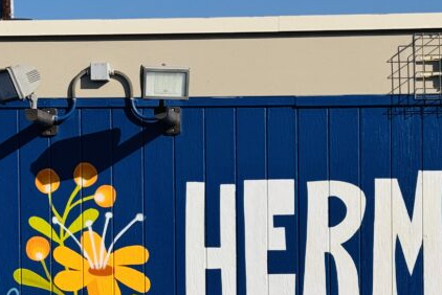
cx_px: 390
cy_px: 292
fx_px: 1487
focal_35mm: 121
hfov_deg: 16.7
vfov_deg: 11.2
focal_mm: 6.76
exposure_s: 1/6410
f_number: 1.78
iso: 64
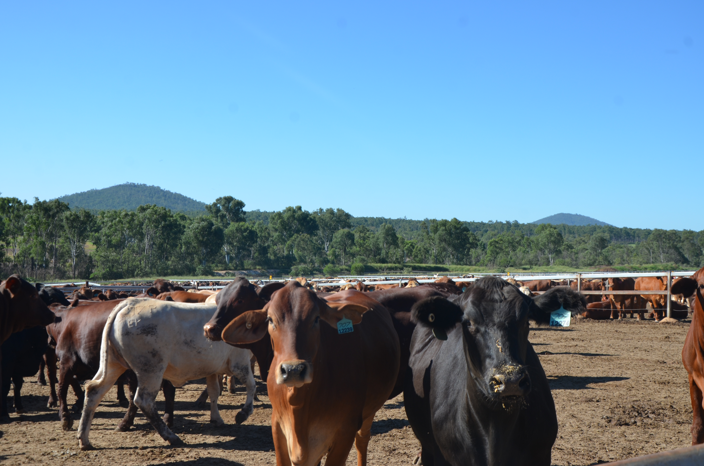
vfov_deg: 31.8
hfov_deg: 46.5
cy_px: 233
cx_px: 352
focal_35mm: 42
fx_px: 820
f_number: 8
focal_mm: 28
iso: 140
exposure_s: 1/250
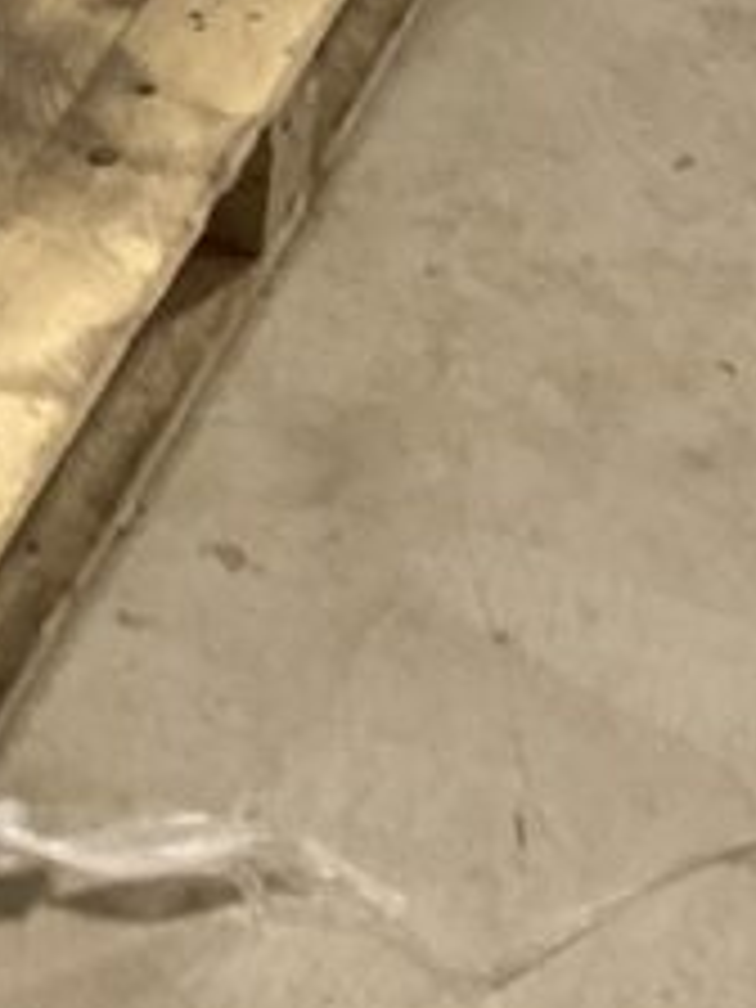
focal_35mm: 142
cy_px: -1012
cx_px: -680
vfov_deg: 12.3
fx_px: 4135
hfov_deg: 9.8
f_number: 2.4
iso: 200
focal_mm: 3.3
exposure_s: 1/60
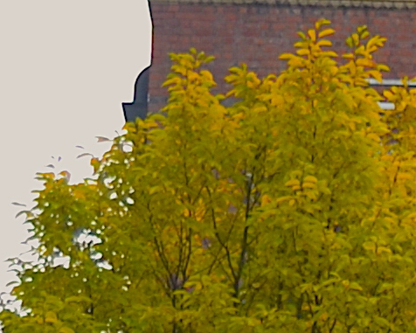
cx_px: 1154
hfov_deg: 5.2
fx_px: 4359
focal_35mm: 354
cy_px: 679
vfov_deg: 4.3
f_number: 4.2
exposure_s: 1/160
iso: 100
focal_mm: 26
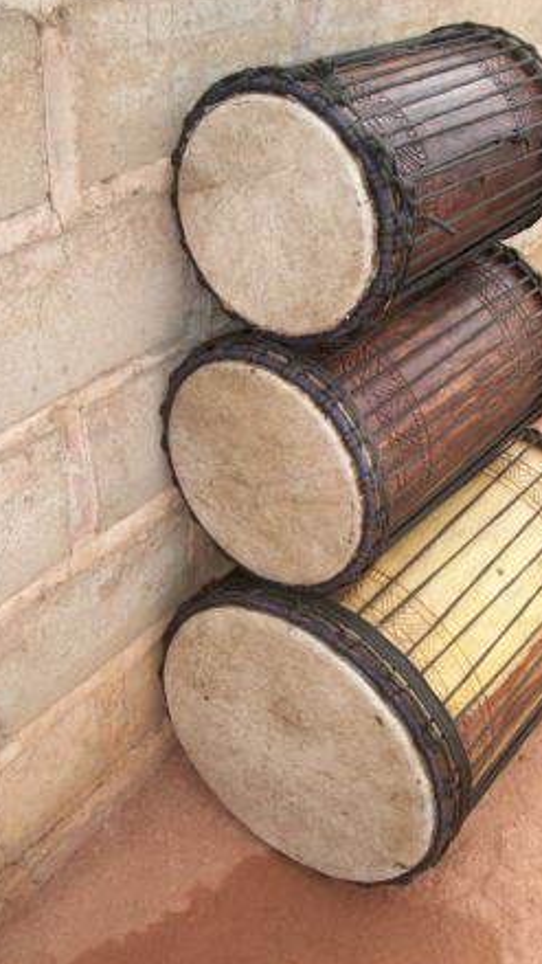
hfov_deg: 29.5
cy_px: 479
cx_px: 355
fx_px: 1022
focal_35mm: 40
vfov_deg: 50.5
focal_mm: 5.9
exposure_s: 1/92.2
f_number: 4.5
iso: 100
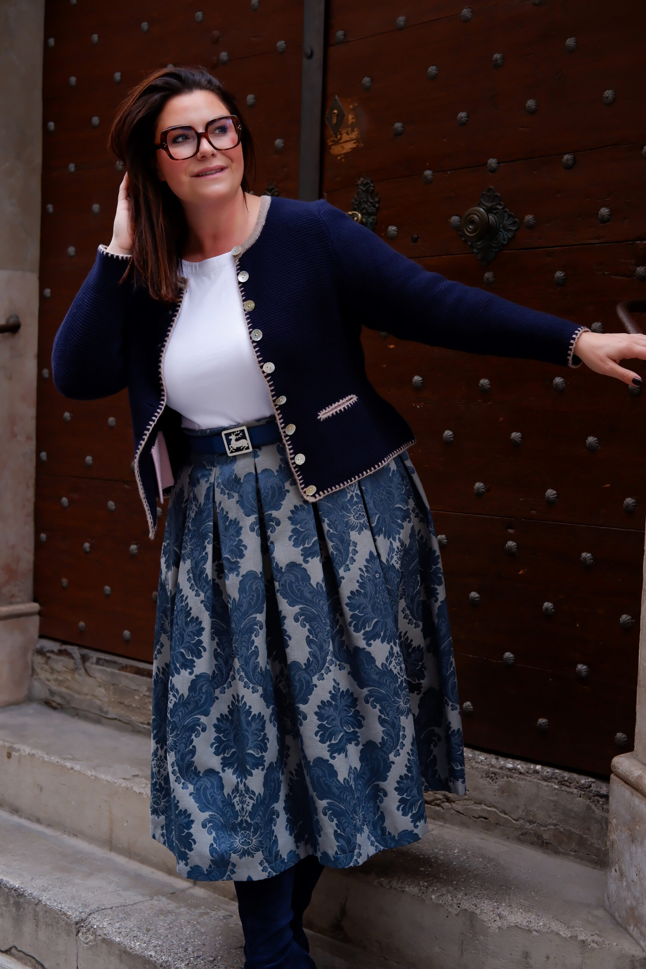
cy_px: 484
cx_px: 323
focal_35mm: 53
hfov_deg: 25.5
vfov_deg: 37.5
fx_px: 1426
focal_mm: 35
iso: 400
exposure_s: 1/150
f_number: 4
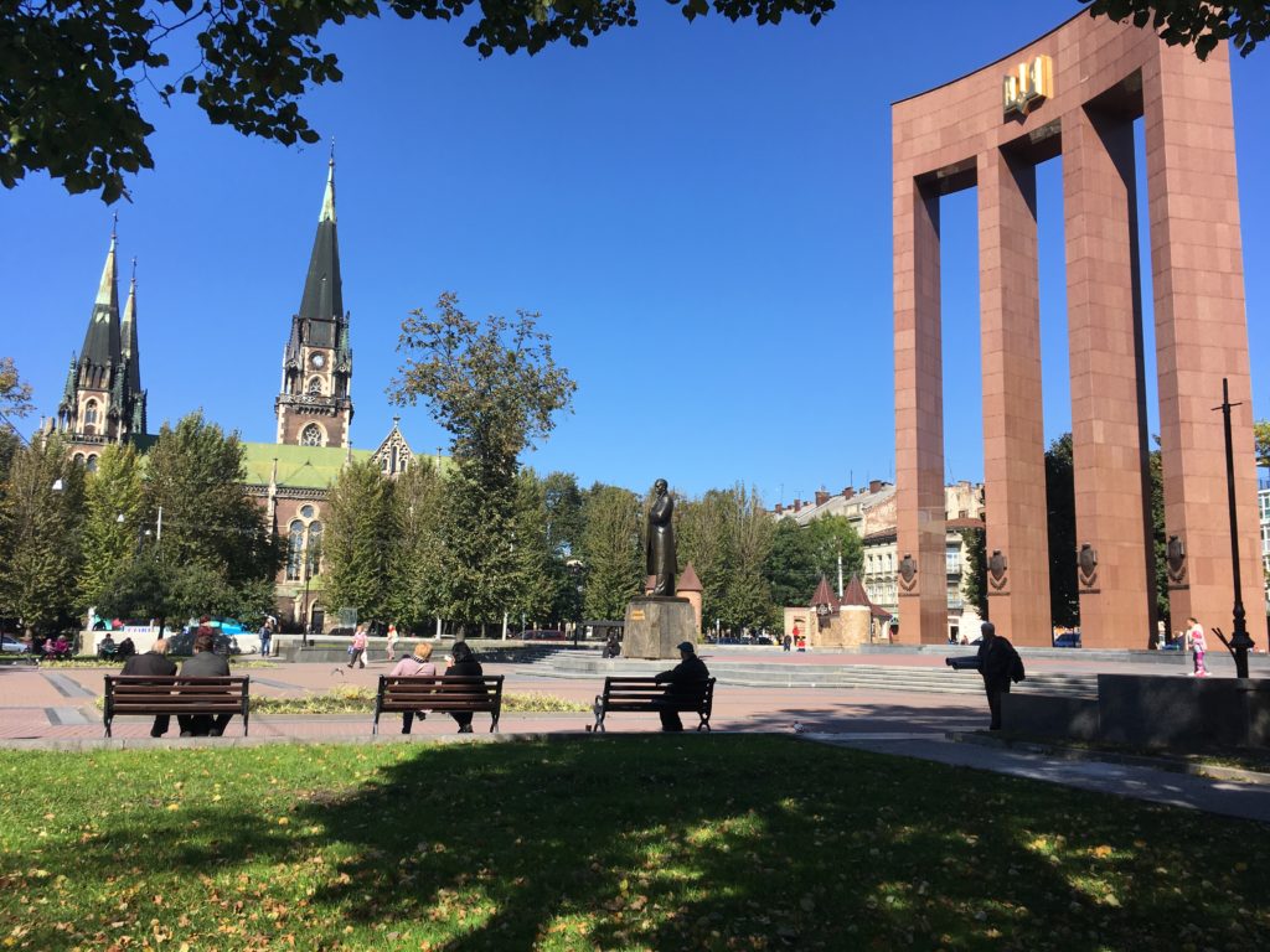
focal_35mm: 29
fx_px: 1064
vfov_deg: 48.2
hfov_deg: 61.7
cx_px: 635
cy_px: 476
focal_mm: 4.15
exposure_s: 1/1202
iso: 25
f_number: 2.2
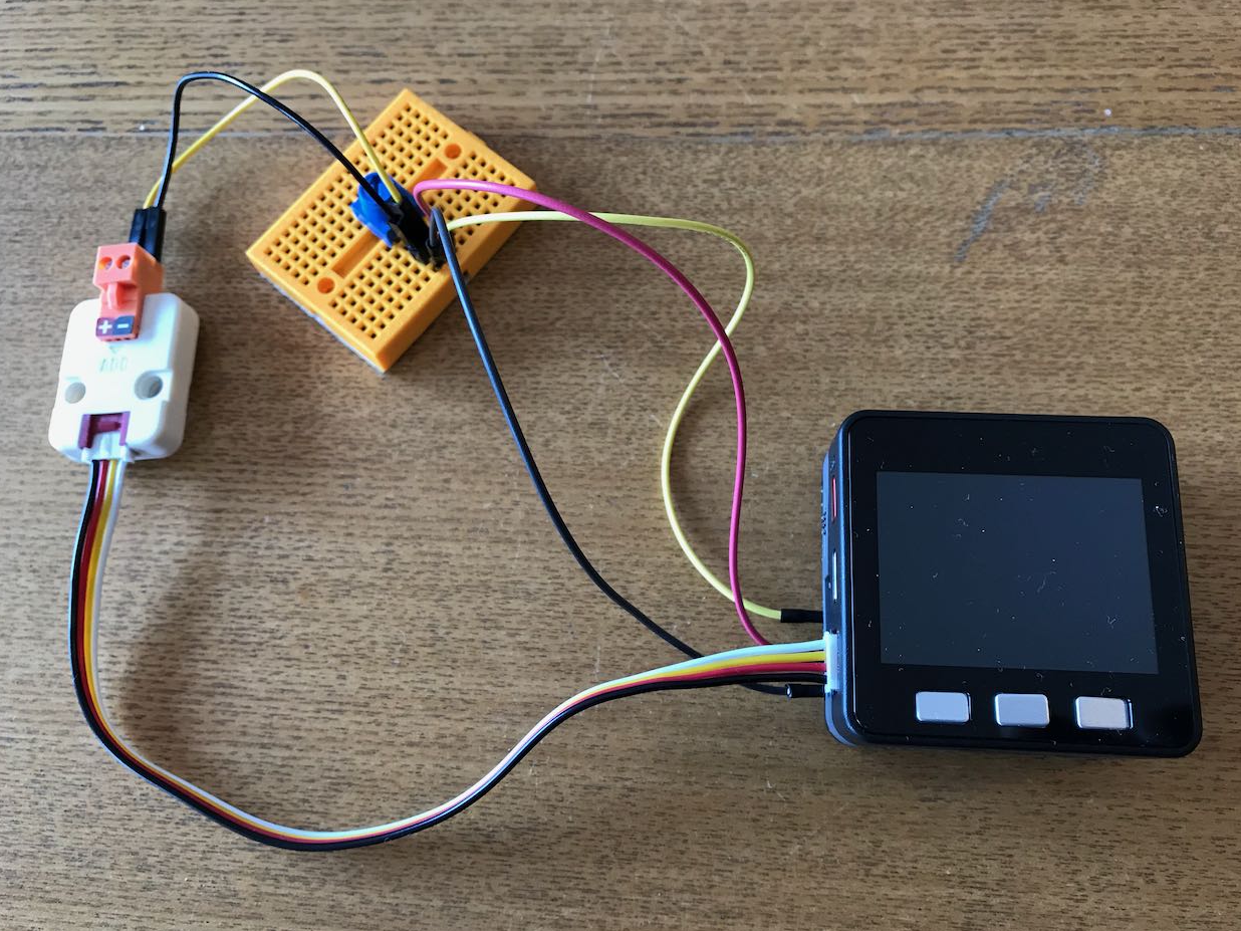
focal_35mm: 29
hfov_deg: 61.7
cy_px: 462
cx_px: 616
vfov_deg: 48.2
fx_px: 1040
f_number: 1.8
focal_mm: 3.99
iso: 32
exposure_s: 1/20
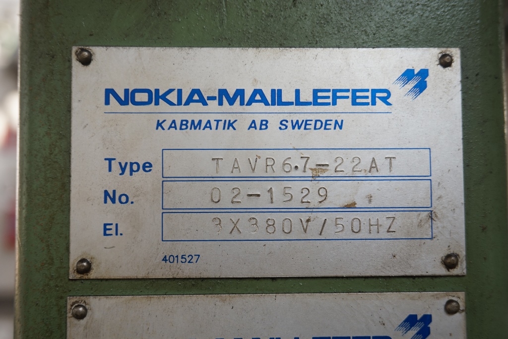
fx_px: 572
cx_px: 254
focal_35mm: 40
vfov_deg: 33.0
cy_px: 170
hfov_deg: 47.9
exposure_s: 1/60
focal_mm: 27
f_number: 4.5
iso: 200
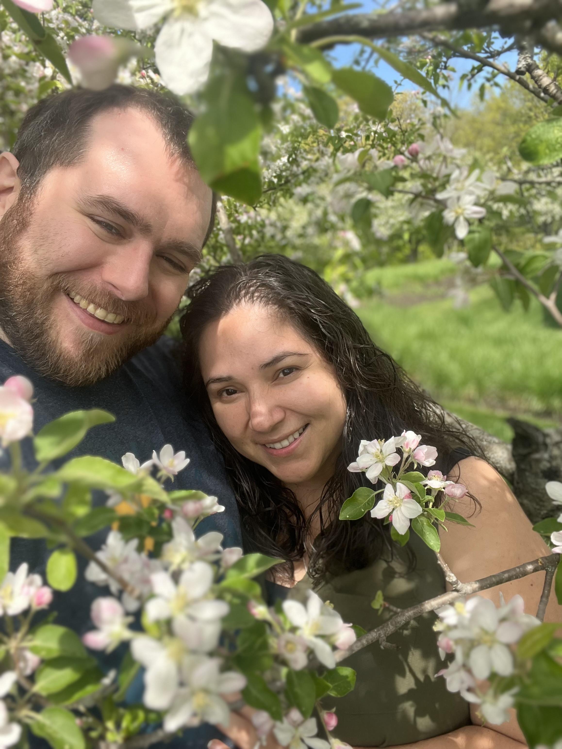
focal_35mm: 30
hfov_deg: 46.8
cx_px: 281
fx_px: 649
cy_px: 374
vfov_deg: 60.0
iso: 32
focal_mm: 2.71
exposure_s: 1/378
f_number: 2.2
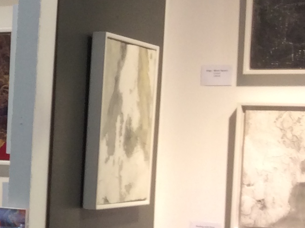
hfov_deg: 13.6
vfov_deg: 11.7
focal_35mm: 126
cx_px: -281
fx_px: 1109
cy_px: 182
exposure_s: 1/25
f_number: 2.4
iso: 40
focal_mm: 3.3
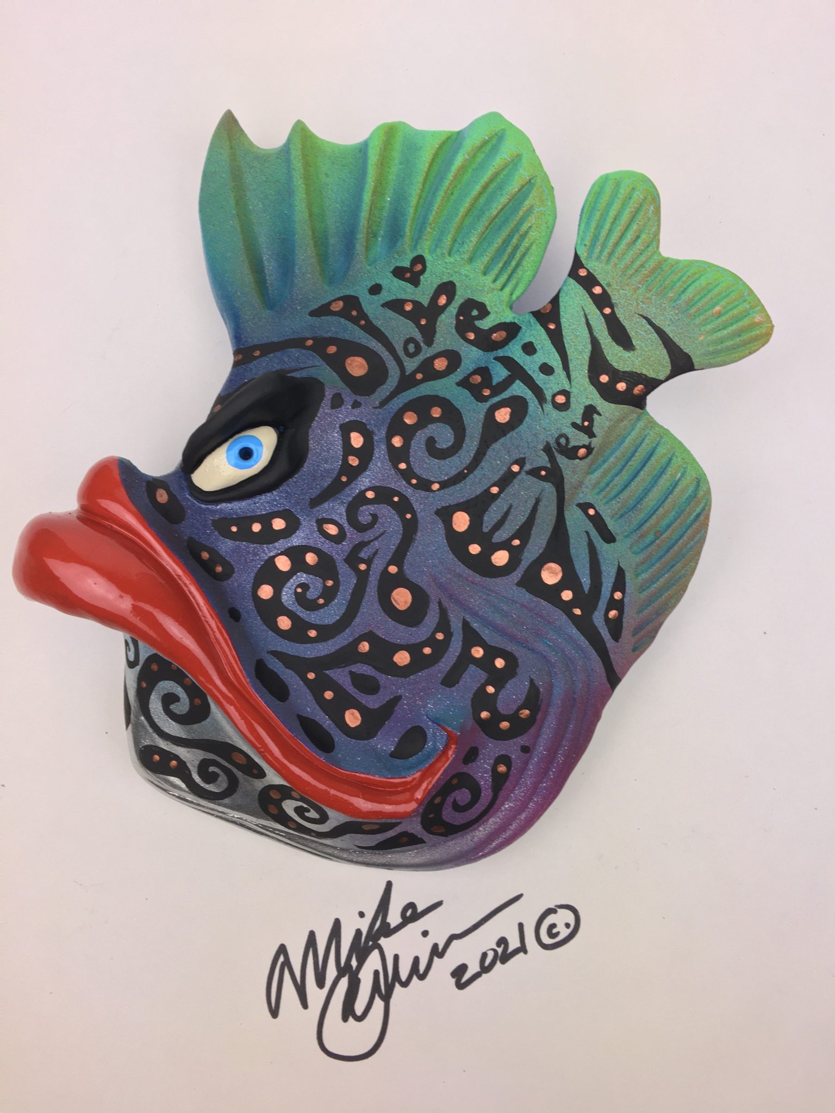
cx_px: 418
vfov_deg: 61.7
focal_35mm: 29
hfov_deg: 48.2
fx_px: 933
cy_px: 556
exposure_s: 1/120
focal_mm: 4.15
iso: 40
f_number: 2.2
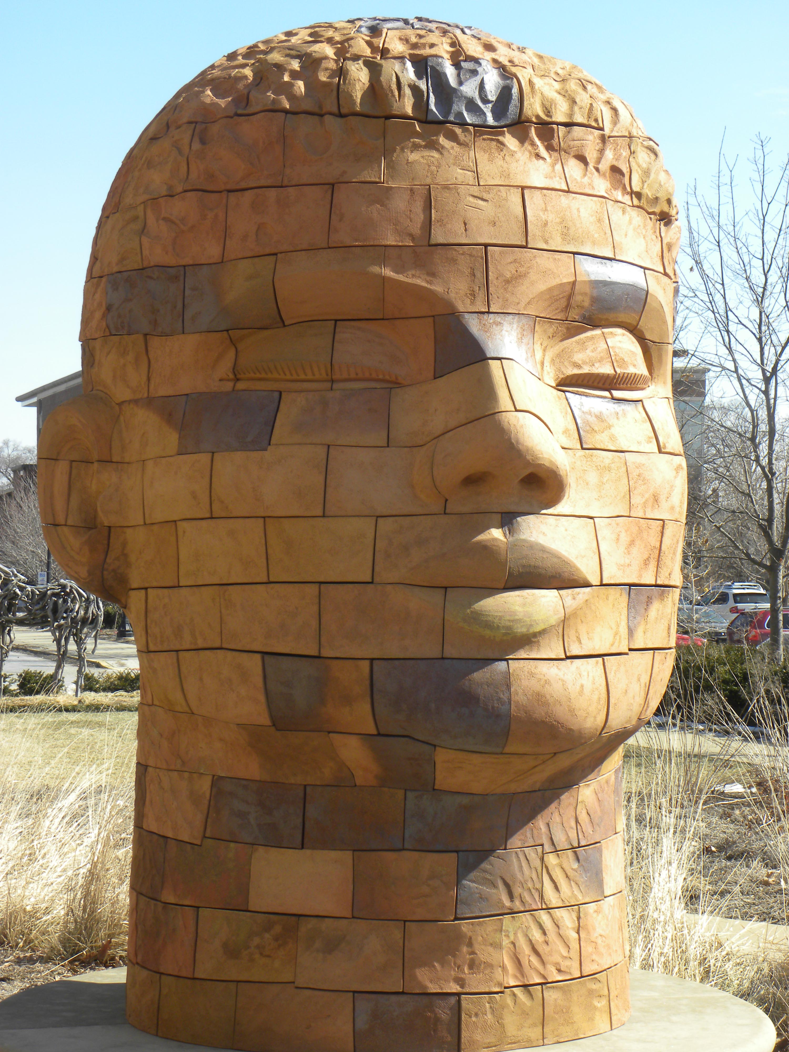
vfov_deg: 23.0
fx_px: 2583
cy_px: 526
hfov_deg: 17.4
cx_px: 394
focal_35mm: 85
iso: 64
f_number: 7.1
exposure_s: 1/126
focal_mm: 15.1
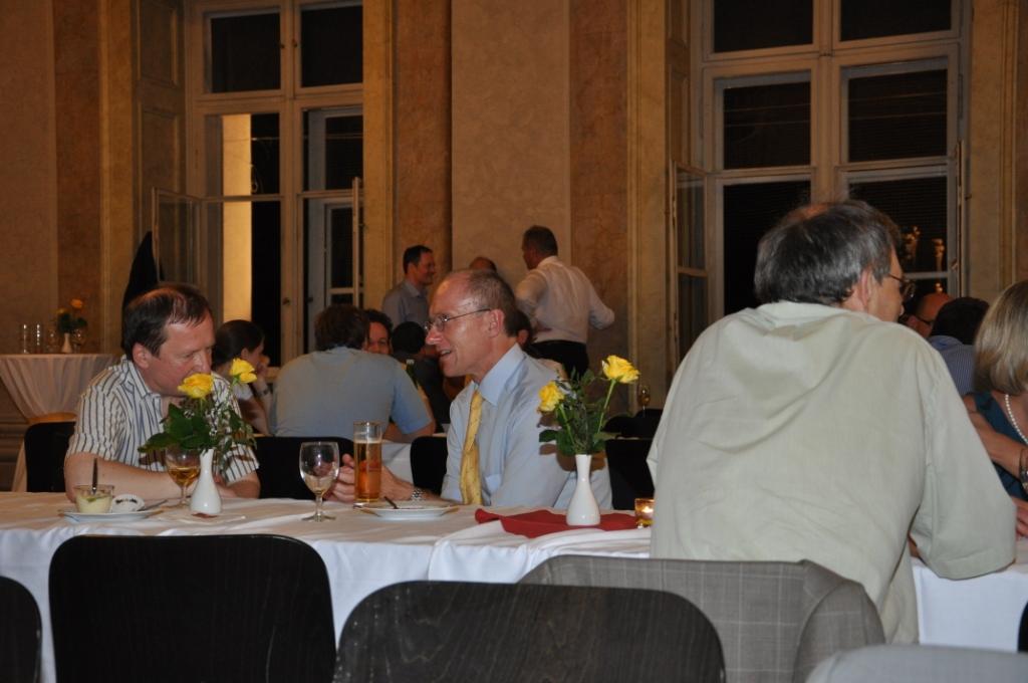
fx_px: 1497
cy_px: 342
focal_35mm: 52
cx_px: 514
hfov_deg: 37.9
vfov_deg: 25.7
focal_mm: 35
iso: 800
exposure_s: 1/60
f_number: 5.6
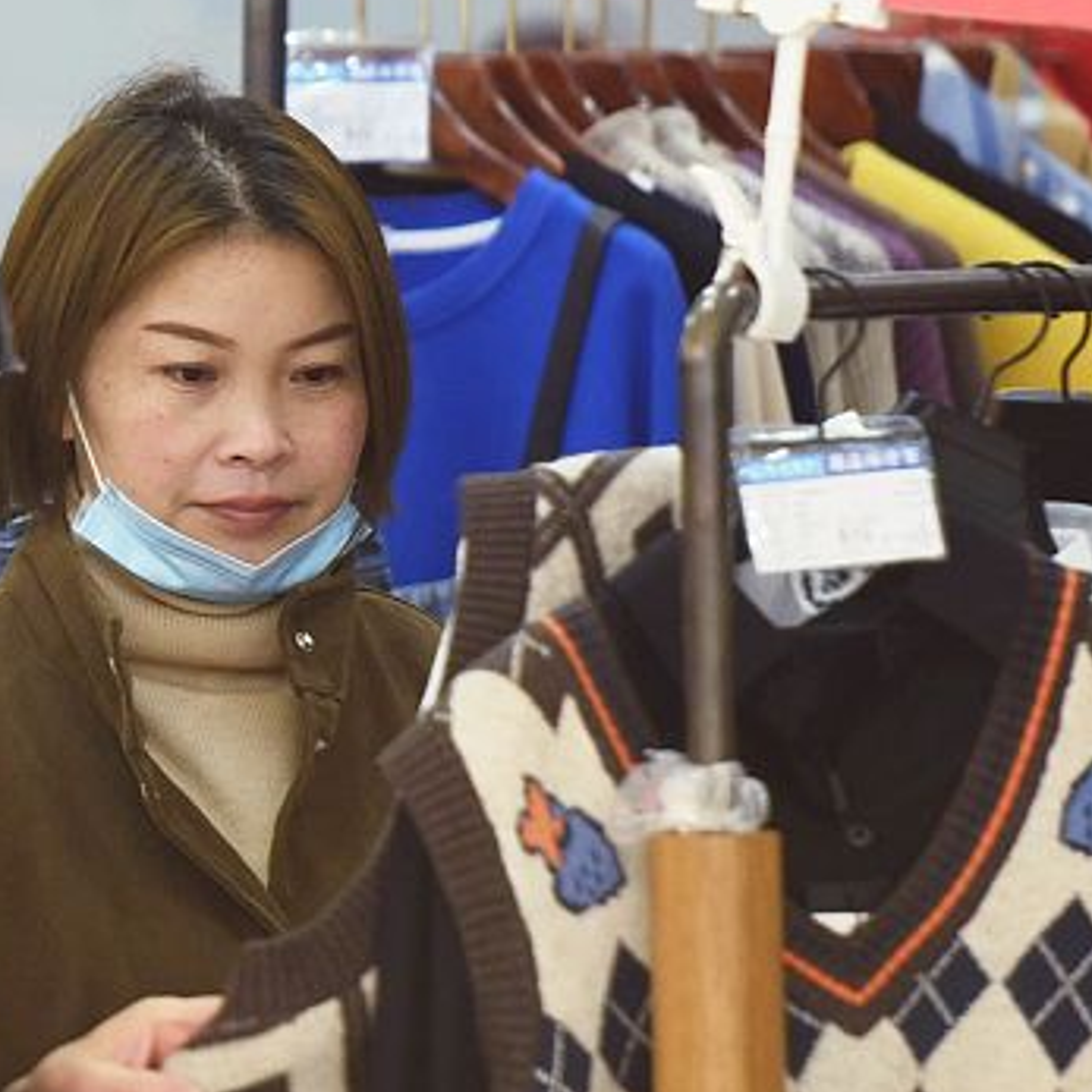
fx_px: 18916
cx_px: -214
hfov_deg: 3.3
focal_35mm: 530
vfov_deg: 3.3
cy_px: 359
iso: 640
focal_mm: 180
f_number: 3.2
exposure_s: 1/200
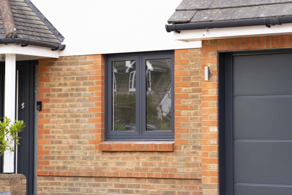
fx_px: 909
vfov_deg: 12.2
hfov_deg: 18.3
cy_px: 98
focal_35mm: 112
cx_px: 146
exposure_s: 1/50
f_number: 4.5
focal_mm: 75
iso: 100
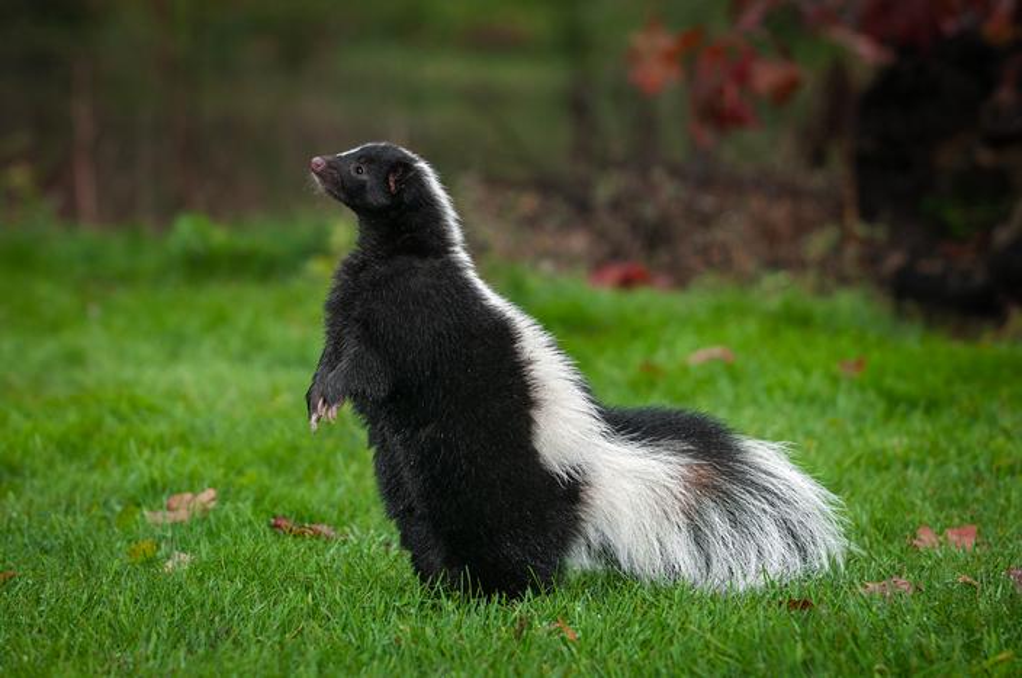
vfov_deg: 9.3
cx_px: 511
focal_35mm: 147
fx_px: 4166
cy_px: 339
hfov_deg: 14.0
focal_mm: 98
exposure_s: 1/250
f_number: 3.2
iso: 200
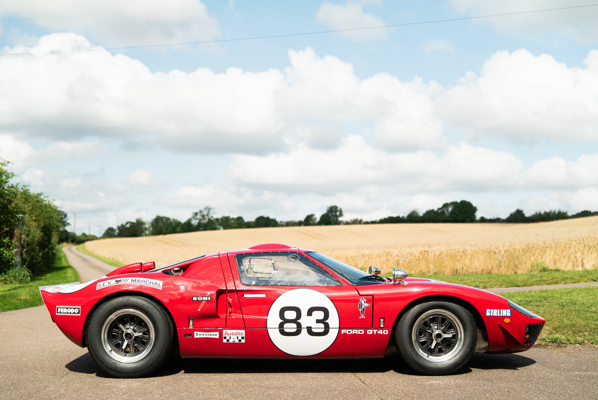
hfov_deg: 39.6
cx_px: 299
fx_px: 831
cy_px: 200
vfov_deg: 27.0
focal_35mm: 50
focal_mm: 50
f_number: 4
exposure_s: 1/2000
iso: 250
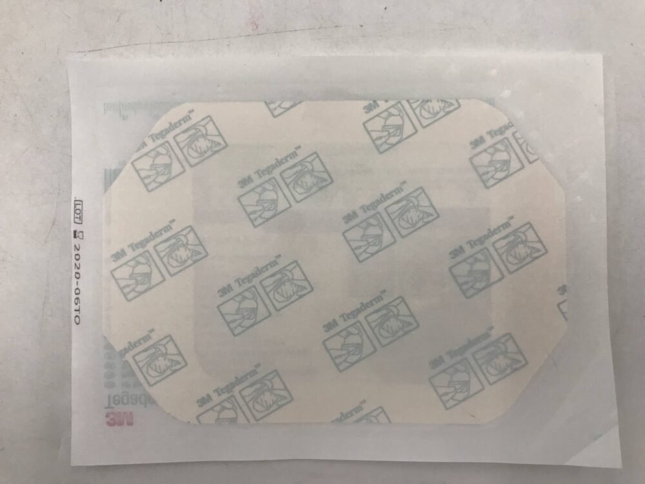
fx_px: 522
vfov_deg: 49.7
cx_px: 322
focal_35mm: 28
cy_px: 242
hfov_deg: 63.4
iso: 20
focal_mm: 3.99
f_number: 1.8
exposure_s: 1/40
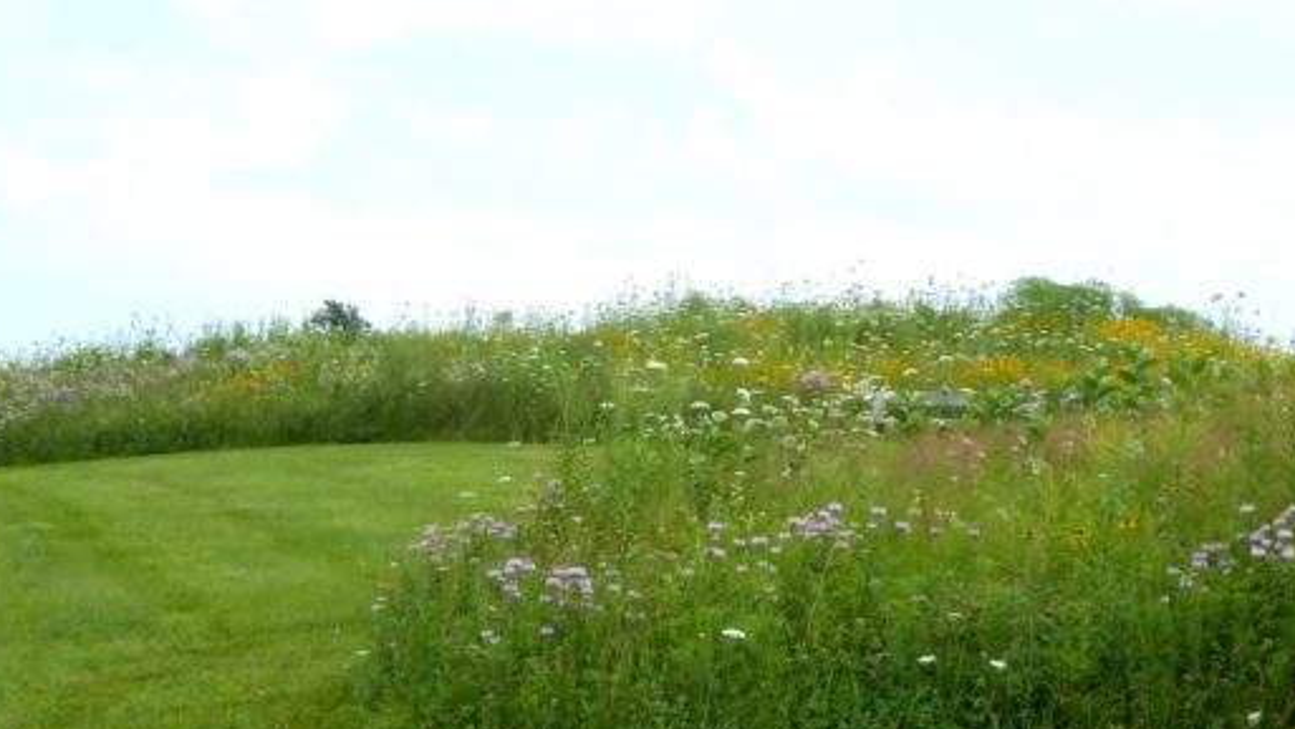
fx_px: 3023
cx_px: 613
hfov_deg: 24.2
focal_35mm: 88
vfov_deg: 13.7
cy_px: 563
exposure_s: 1/2000
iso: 400
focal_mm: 9.6
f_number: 4.1
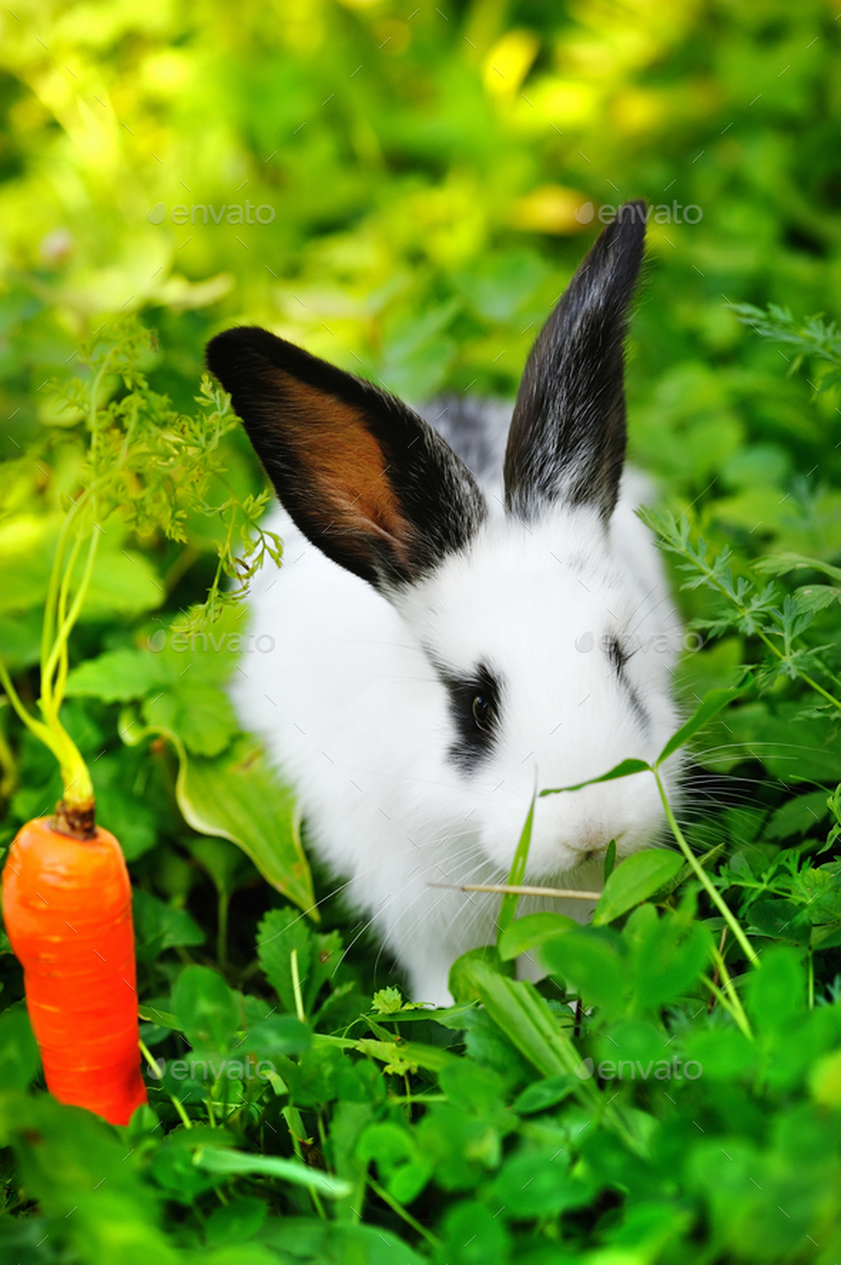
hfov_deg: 13.0
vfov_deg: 19.5
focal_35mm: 105
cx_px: 420
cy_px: 632
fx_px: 3685
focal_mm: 105
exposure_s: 1/320
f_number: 5.6
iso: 400
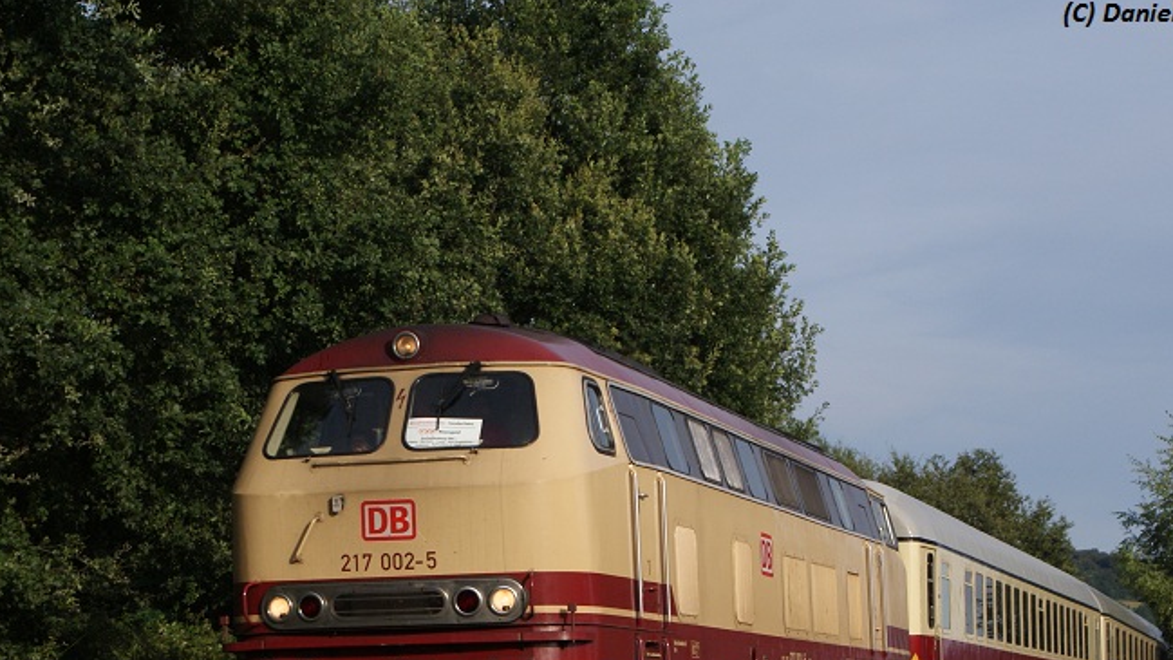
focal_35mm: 94
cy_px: 458
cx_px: 576
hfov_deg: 22.7
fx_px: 2924
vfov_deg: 12.8
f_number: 8
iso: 400
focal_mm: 50
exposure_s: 1/1250
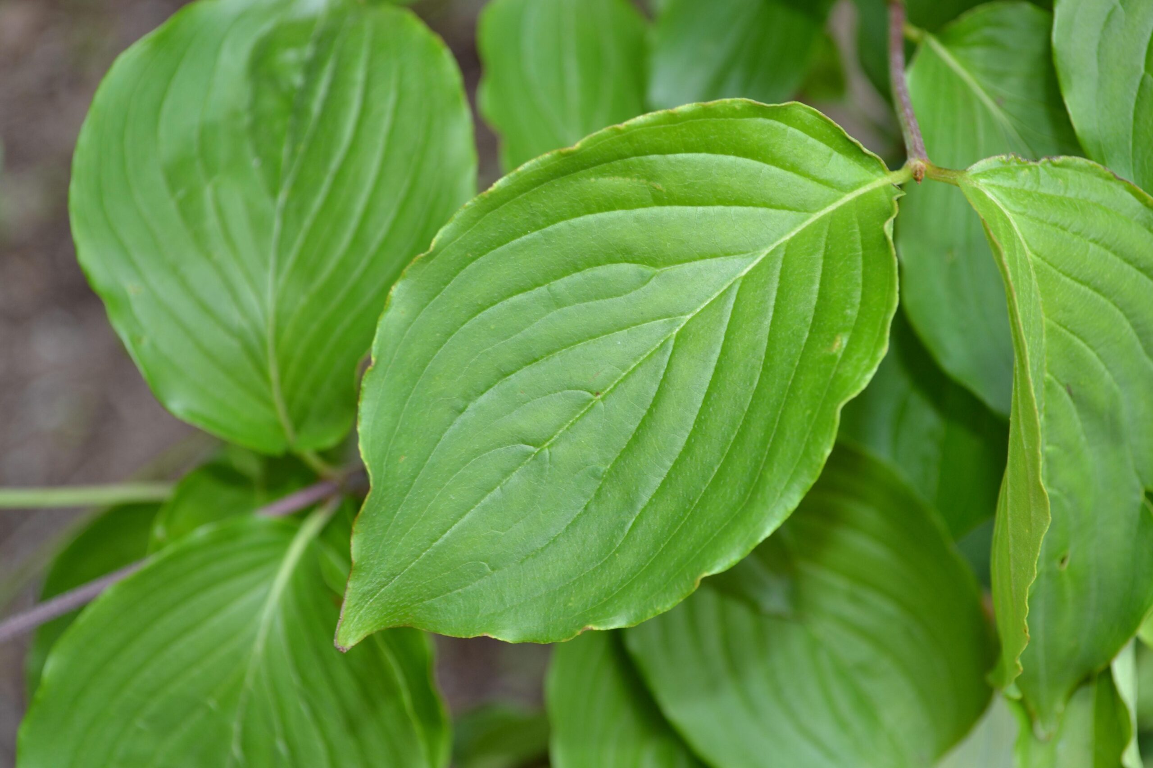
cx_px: 576
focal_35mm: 63
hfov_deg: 31.9
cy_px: 384
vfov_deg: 21.6
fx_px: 2018
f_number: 6.3
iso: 100
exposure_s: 1/80
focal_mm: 42
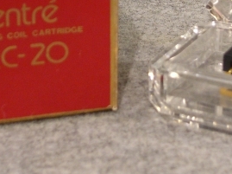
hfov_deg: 12.2
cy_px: -15
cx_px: 146
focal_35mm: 162
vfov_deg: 9.1
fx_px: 1084
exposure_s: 1/15
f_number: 4
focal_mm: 14.2
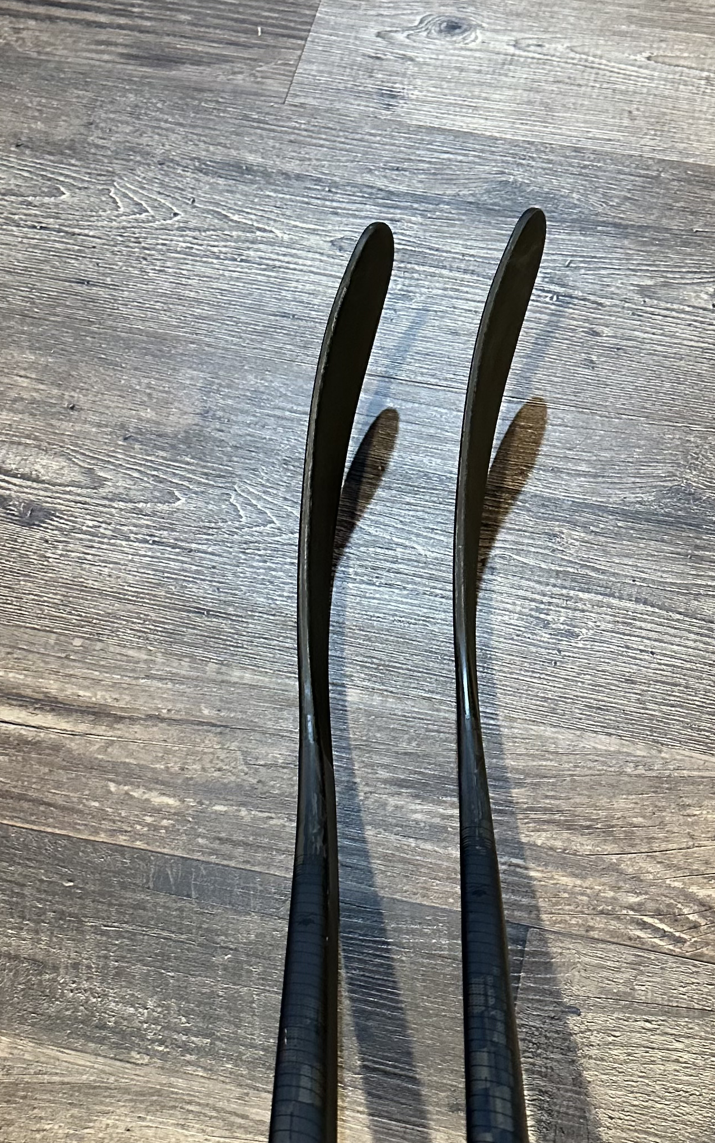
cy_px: 582
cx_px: 391
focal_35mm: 26
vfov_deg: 70.4
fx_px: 811
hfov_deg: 47.5
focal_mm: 6.86
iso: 800
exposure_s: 1/60
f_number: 1.78
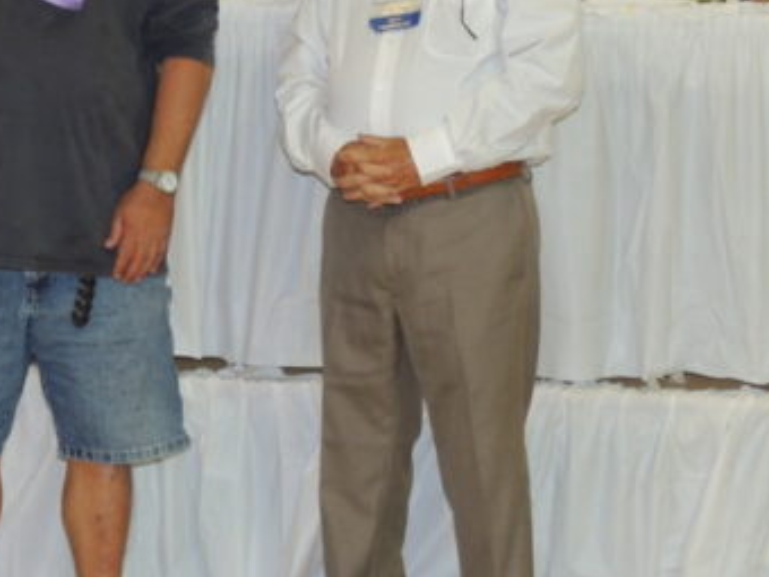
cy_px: 181
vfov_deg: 15.2
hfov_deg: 19.8
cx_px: 38
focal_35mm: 97
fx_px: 2155
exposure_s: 1/30
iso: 200
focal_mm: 7.6
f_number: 3.4
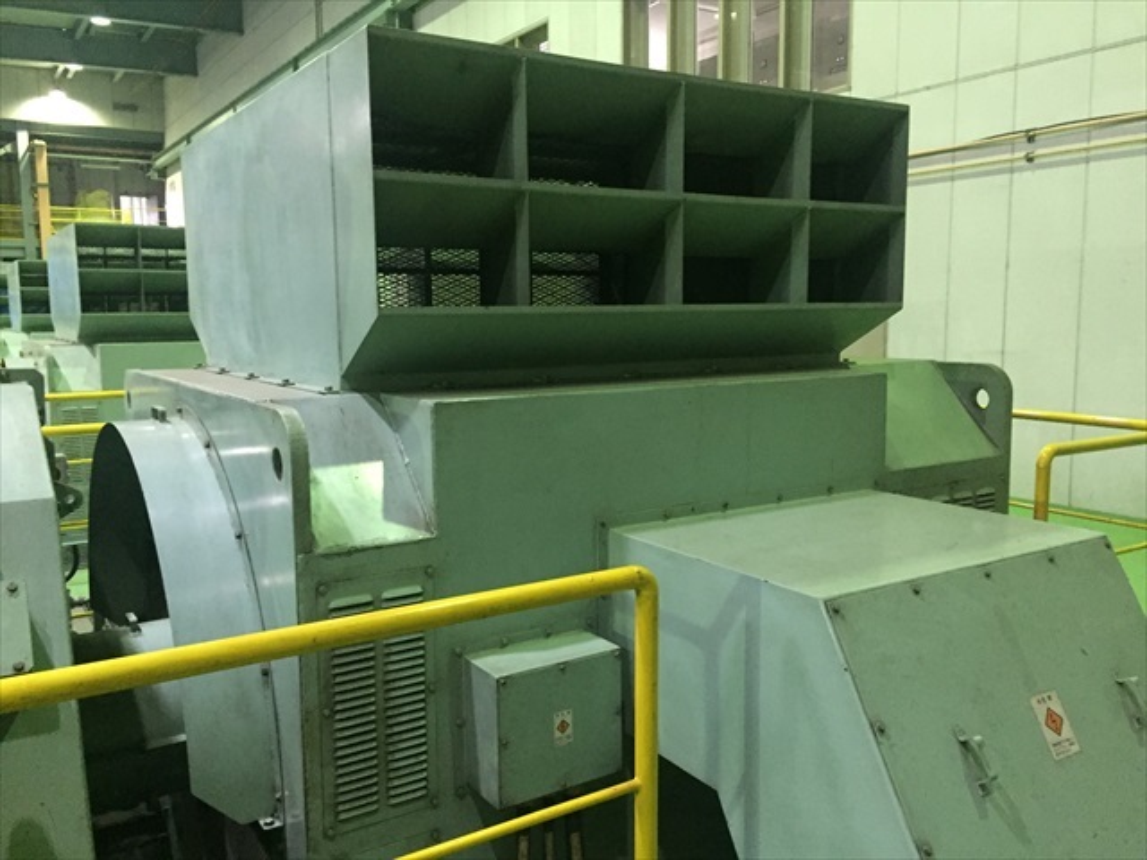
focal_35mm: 29
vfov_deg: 48.2
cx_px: 574
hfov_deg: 61.7
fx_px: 961
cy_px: 430
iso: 320
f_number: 2.2
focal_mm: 4.15
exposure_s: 1/17
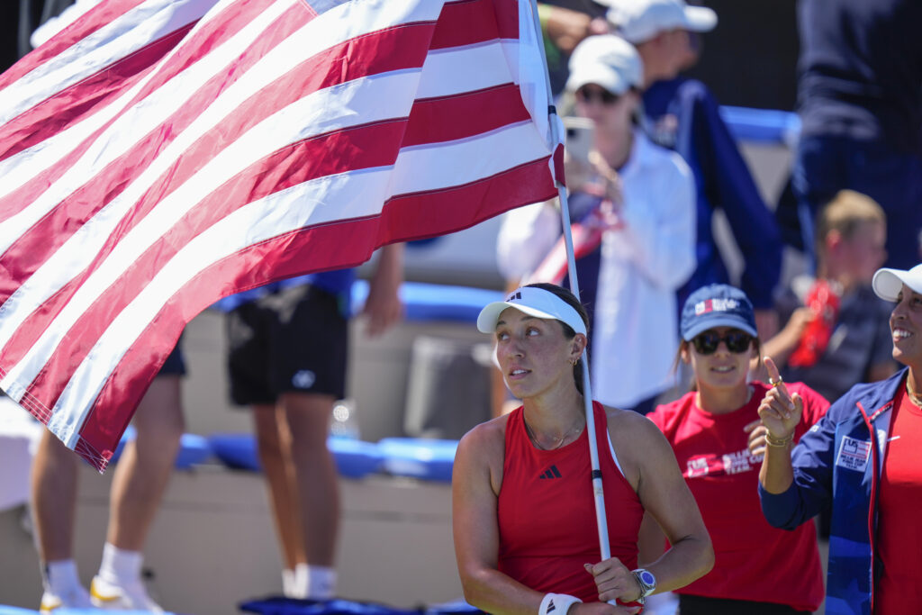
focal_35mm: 400
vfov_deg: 3.4
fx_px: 10245
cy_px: 308
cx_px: 461
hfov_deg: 5.2
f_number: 2.8
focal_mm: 400
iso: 320
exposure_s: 1/2500
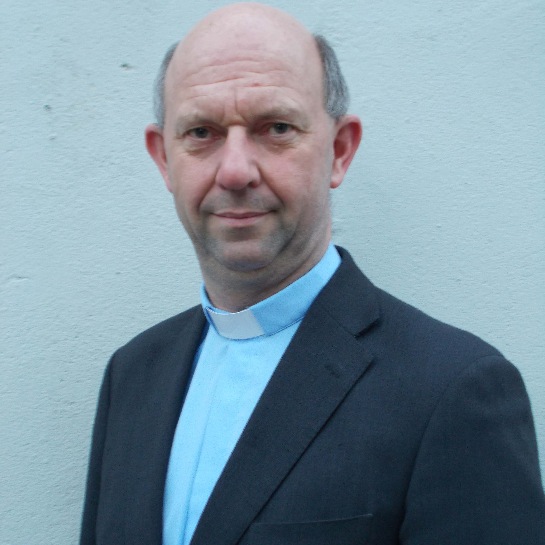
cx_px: 272
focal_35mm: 59
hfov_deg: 29.1
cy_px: 320
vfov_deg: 29.0
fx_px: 1051
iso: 200
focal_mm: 9
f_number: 4.5
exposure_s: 1/5
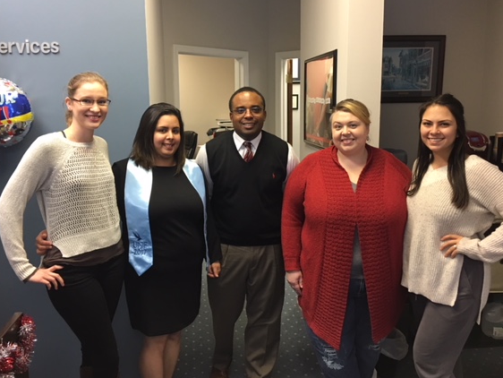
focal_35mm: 33
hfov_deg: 55.3
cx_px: 237
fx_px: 480
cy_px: 178
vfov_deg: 43.0
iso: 50
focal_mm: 4.15
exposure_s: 1/15
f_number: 2.2
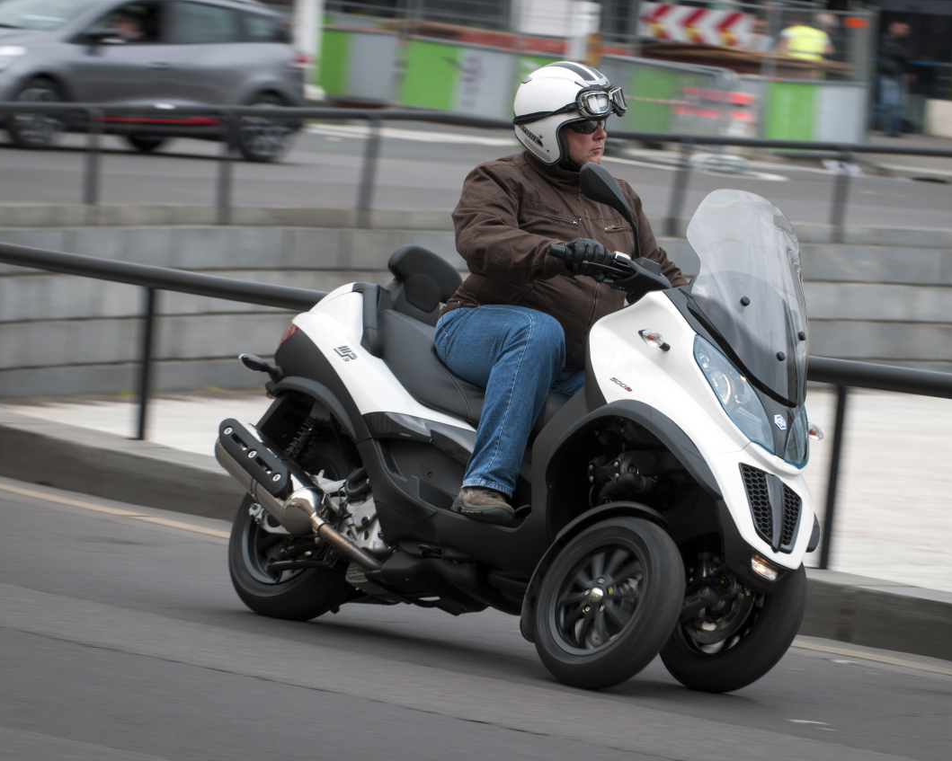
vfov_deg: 7.0
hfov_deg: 8.7
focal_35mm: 221
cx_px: 538
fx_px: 6226
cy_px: 381
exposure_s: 1/160
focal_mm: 130
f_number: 9
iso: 200
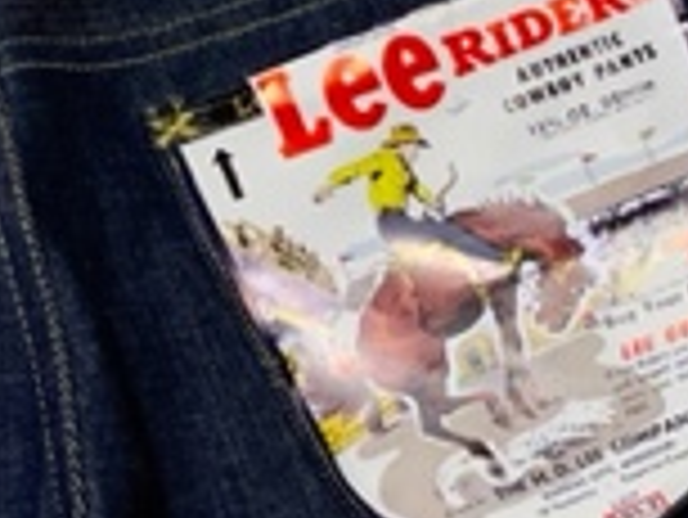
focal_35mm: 217
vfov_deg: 6.8
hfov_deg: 9.1
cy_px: 689
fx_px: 4316
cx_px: 171
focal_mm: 6
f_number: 2
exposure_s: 1/50
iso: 640
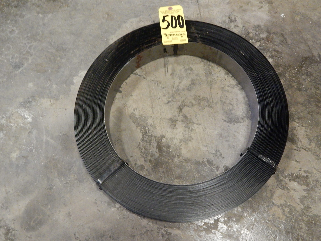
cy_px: 120
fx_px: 287
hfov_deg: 58.4
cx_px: 160
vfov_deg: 45.4
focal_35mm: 31
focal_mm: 5.6
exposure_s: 1/3
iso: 200
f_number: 3.2
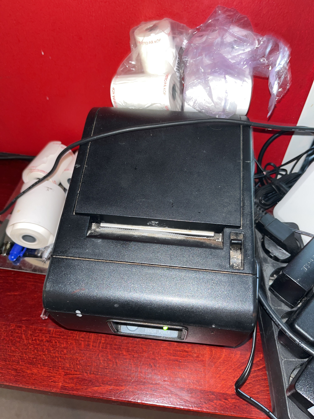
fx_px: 314
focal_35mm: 26
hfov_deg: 53.1
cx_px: 157
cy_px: 210
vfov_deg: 67.3
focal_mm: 5.1
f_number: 1.6
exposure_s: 1/4
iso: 40
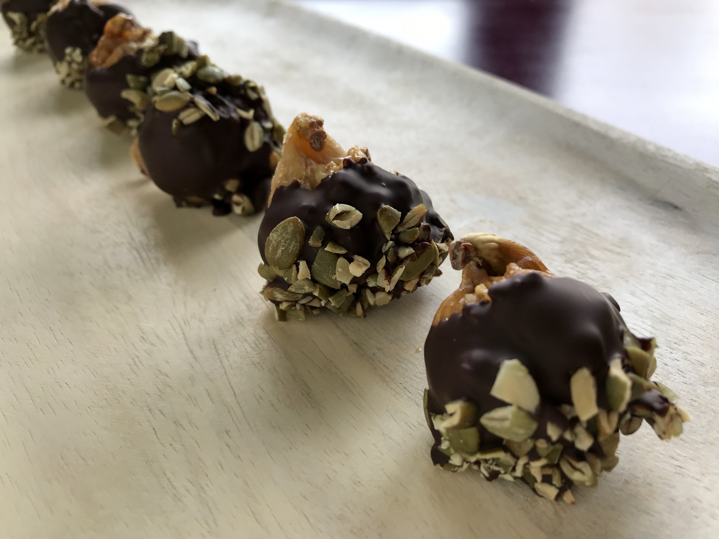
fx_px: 582
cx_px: 360
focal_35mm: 28
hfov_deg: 63.4
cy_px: 270
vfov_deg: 49.7
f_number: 1.8
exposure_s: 1/60
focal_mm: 3.99
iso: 25
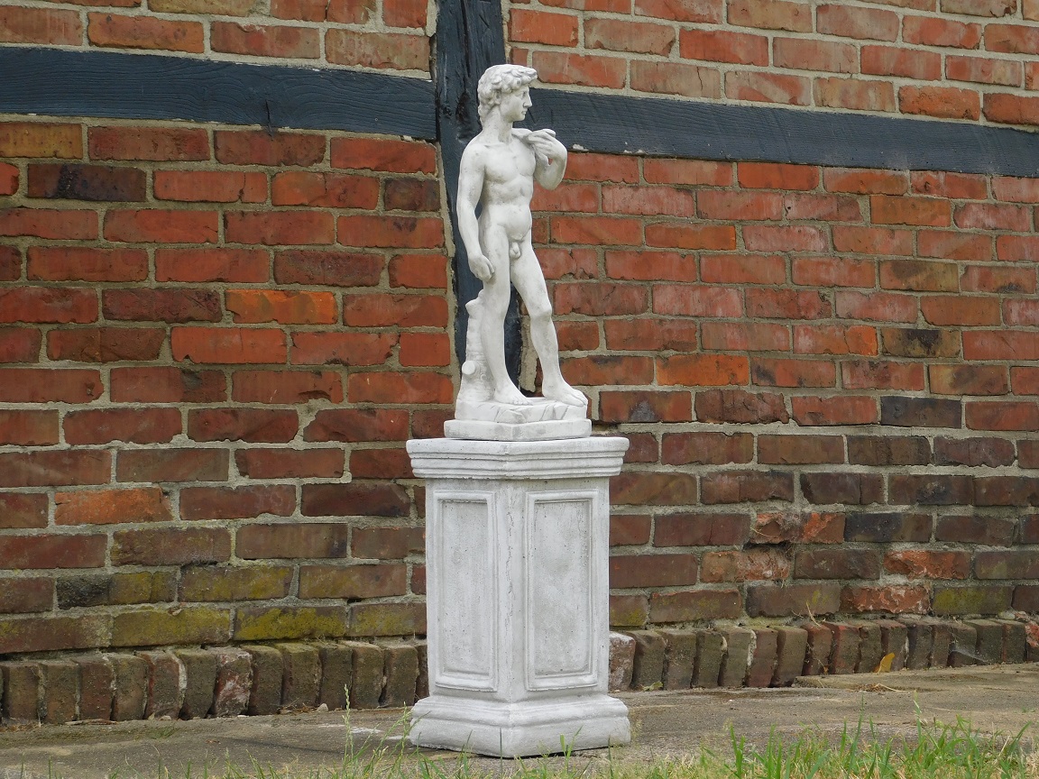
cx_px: 520
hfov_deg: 14.7
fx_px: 4022
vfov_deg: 11.1
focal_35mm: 134
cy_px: 390
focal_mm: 23.7
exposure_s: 1/200
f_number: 5
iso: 125
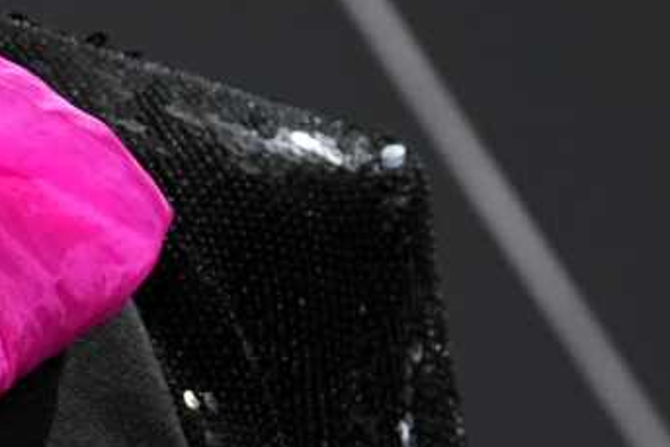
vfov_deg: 1.4
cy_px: 190
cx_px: -473
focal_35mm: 961
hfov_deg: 2.1
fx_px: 17892
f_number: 2.8
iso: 1250
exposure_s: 1/320
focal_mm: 161
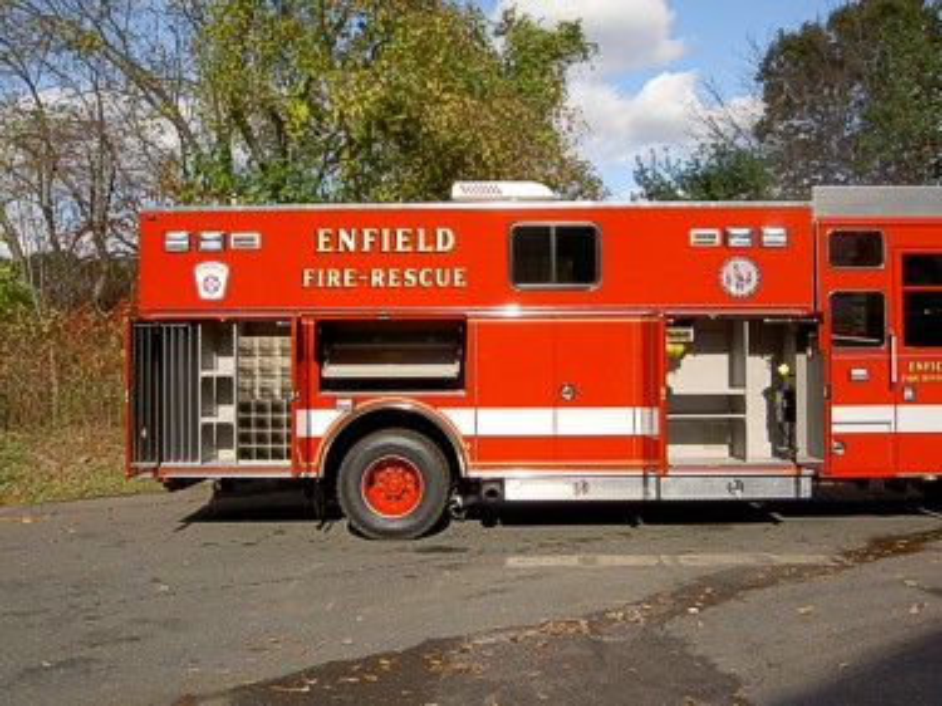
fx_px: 925
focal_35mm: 34
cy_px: 353
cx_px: 471
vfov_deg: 41.8
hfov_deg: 54.0
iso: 50
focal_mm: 5.6
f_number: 4.7
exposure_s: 1/320
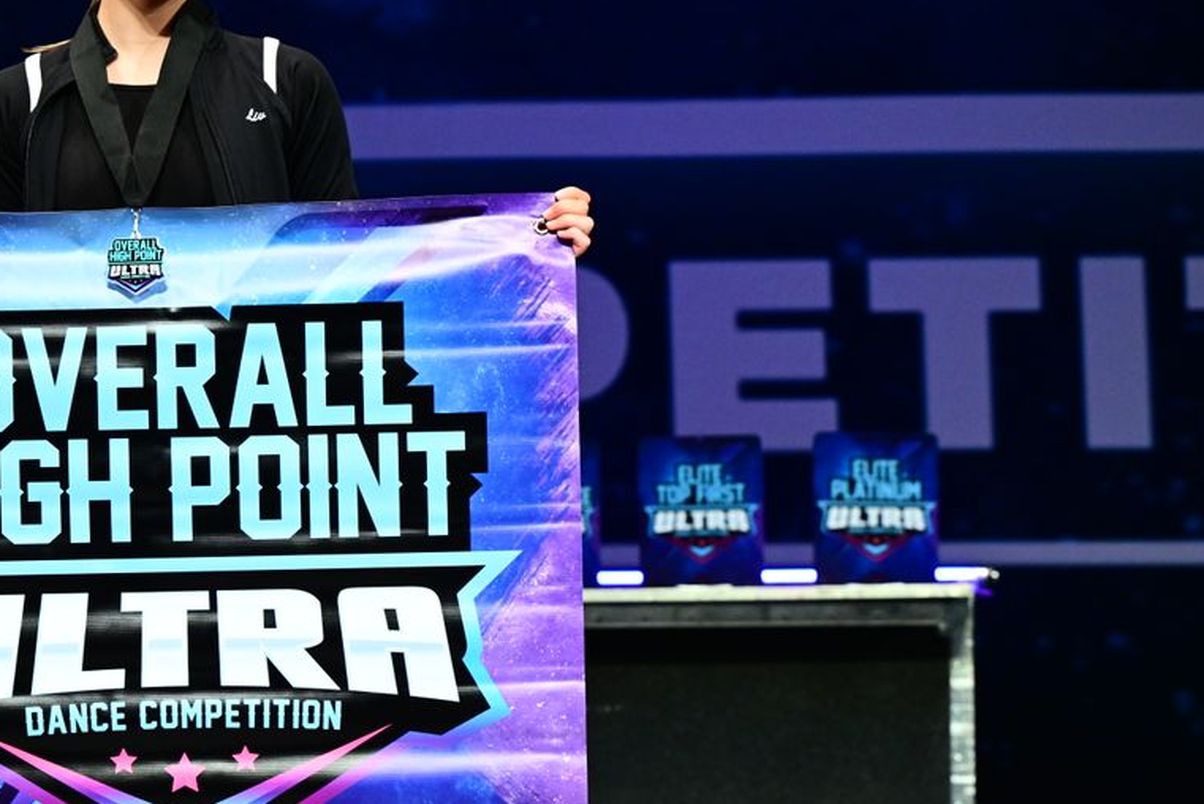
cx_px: 128
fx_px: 6591
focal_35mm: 197
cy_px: 489
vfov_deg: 7.0
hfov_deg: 10.4
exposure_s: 1/320
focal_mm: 100
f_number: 4.5
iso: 2500
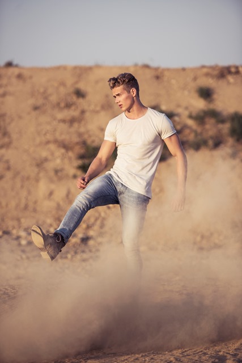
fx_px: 1411
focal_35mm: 140
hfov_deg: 9.8
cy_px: 182
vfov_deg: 14.7
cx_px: 121
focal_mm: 140
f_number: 2.8
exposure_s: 1/1250
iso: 100
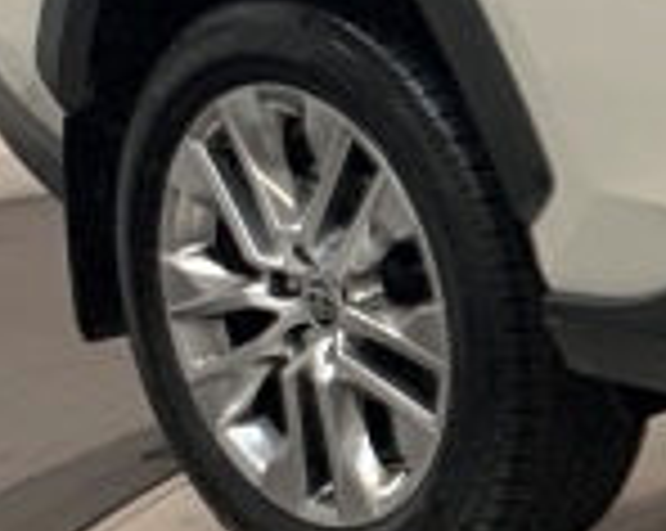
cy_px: 189
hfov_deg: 9.1
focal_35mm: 176
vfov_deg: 8.8
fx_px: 3465
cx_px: 1935
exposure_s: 1/60
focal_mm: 4.25
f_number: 1.8
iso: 160
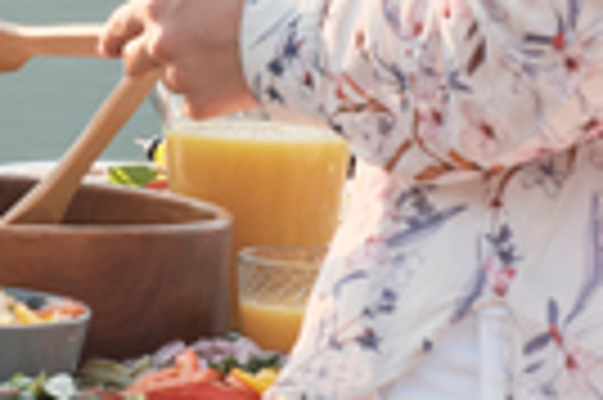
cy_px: -434
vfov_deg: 3.7
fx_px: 6207
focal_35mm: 371
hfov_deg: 5.5
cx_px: -374
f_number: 5.6
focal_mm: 56
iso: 640
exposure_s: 1/640
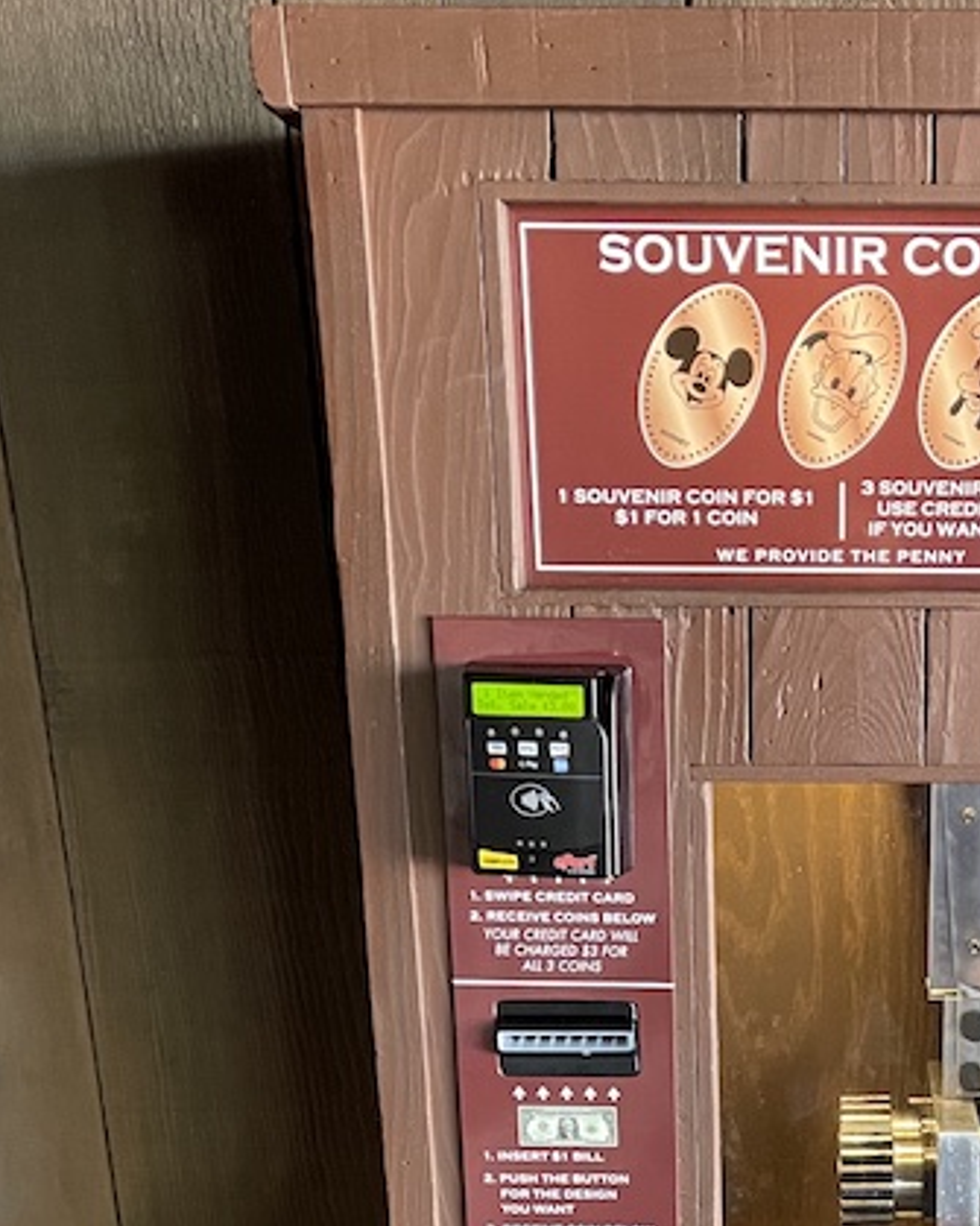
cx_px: 860
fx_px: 2212
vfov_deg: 28.5
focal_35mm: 61
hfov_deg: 24.3
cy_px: 1299
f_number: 1.6
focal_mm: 5.1
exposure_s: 1/60
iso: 500
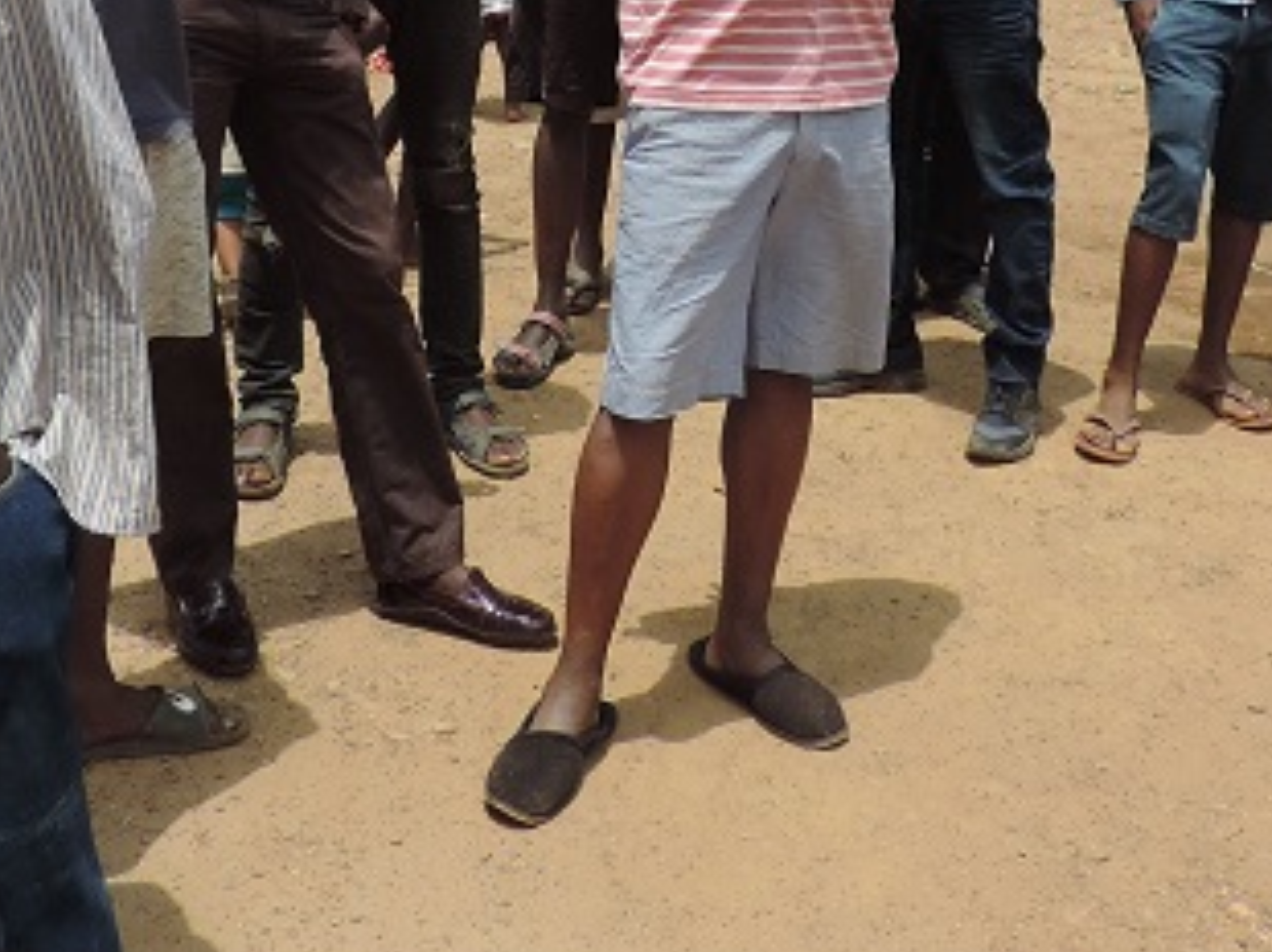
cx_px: 747
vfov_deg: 21.9
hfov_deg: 31.2
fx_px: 2276
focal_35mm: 62
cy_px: -185
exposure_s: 1/1000
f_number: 3
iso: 80
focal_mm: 4.3
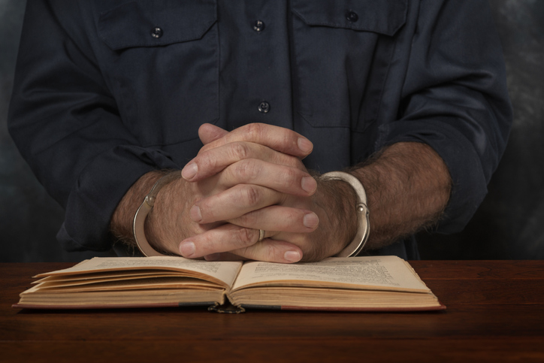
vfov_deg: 22.6
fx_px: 907
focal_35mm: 60
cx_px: 272
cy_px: 182
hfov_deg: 33.4
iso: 100
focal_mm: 60
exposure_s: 1/160
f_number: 13
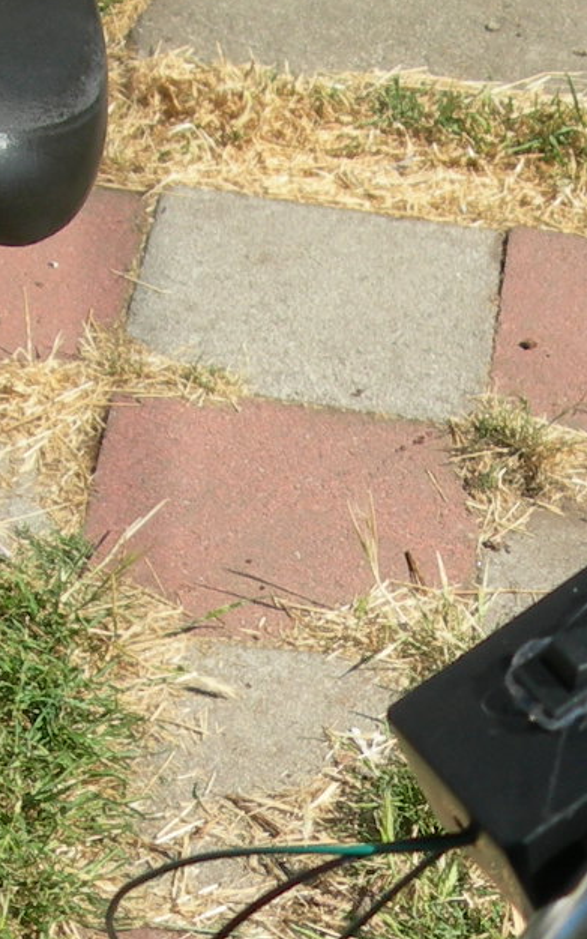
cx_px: 611
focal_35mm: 132
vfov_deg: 15.6
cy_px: 858
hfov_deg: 9.9
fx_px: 3376
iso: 50
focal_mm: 7.8
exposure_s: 1/362
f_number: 4.8
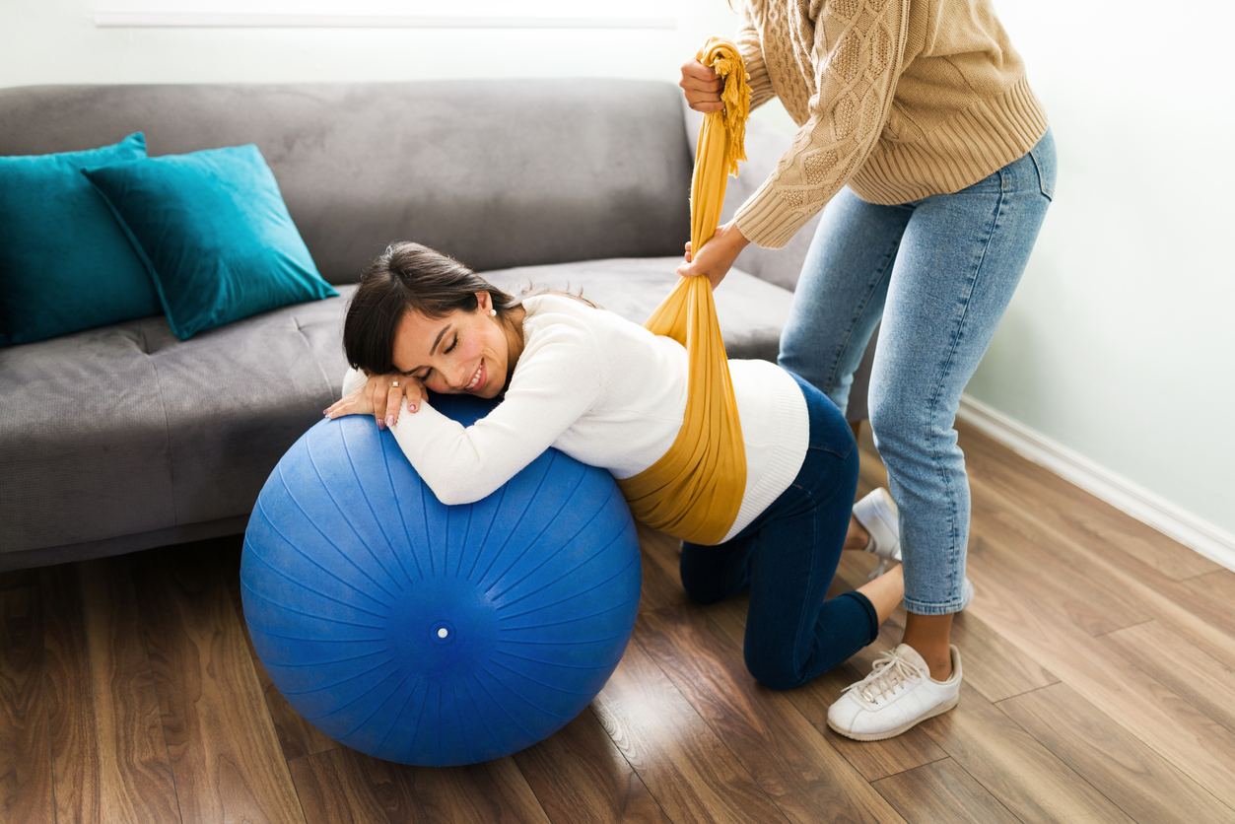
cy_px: 412
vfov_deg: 37.9
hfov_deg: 54.4
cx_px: 618
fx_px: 1201
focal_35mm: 35
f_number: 1.8
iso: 400
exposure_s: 1/160
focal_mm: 35
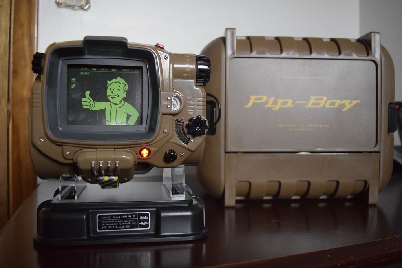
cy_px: 134
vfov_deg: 43.6
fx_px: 335
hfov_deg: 61.9
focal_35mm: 30
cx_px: 201
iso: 3600
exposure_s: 1/60
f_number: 3.8
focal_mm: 20
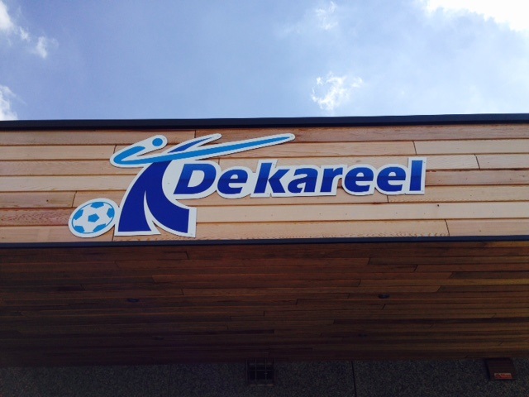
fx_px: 504
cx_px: 264
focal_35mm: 33
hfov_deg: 55.4
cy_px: 198
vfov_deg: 42.9
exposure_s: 1/2008
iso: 50
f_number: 2.4
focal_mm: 4.12
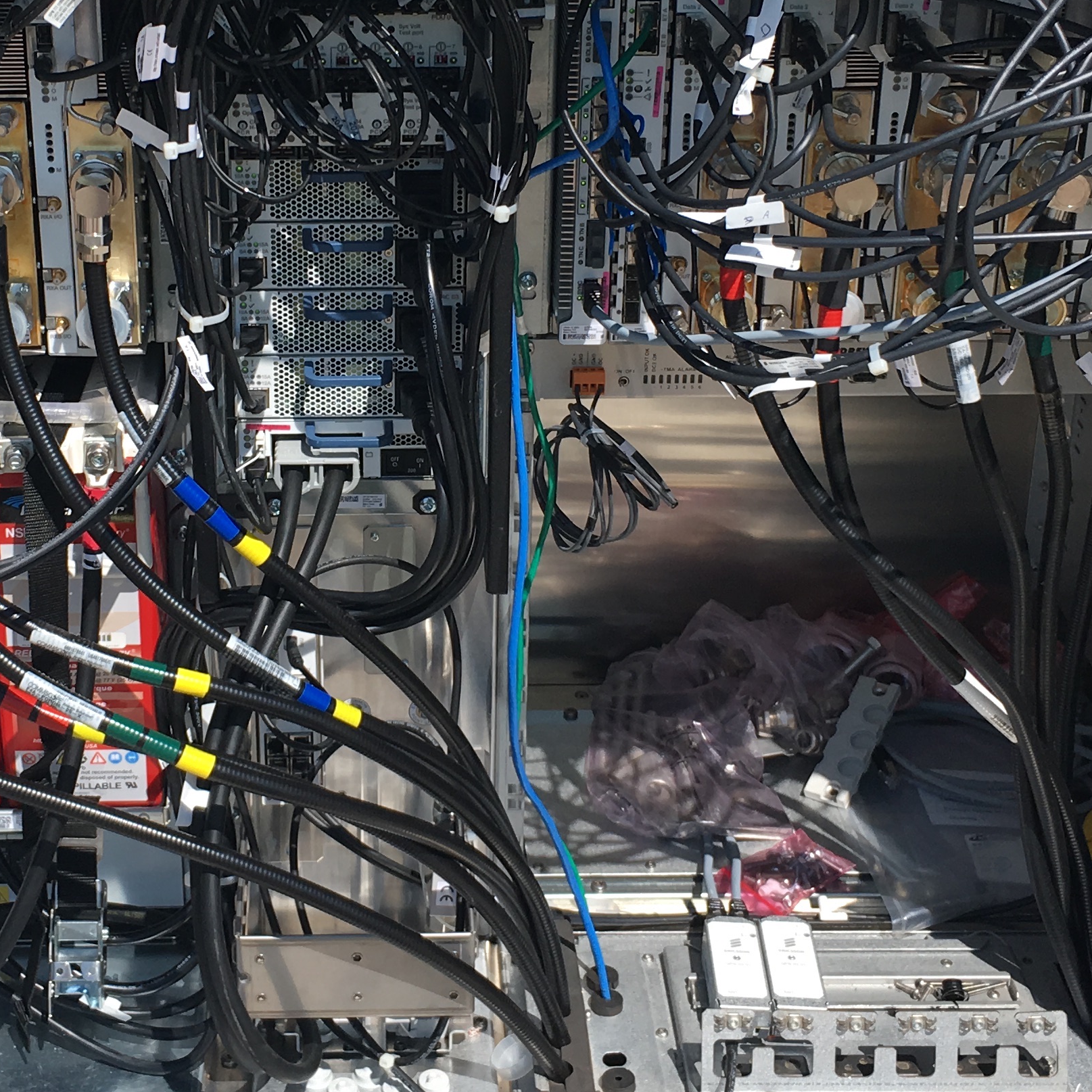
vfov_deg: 26.7
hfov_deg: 26.7
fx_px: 2284
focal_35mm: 64
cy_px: 339
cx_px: 364
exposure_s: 1/1479
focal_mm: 4.15
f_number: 2.2
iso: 25
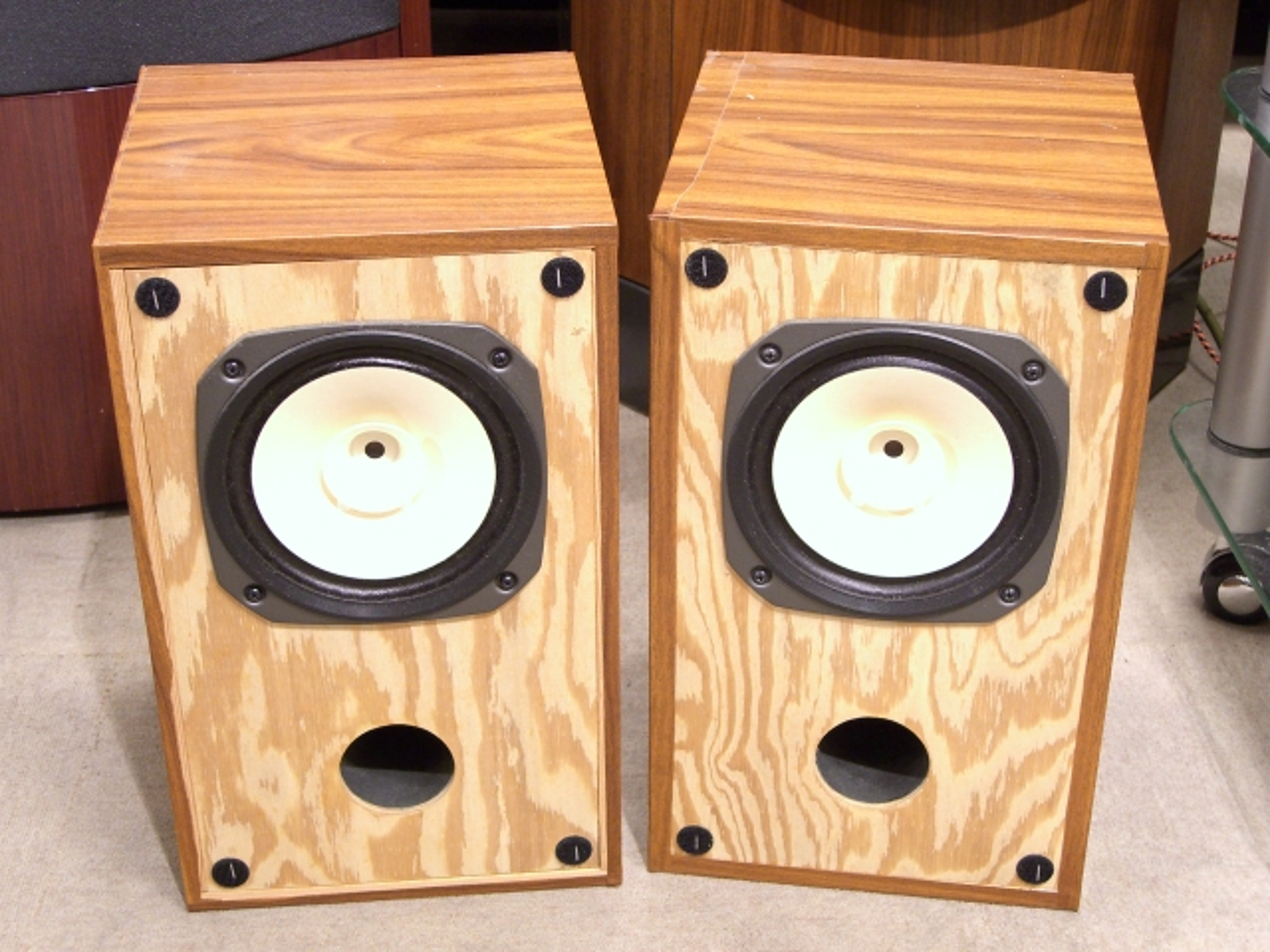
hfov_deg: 33.8
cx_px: 635
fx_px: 2091
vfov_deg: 25.7
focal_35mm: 57
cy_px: 476
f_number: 3.6
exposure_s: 1/5
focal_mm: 11.8
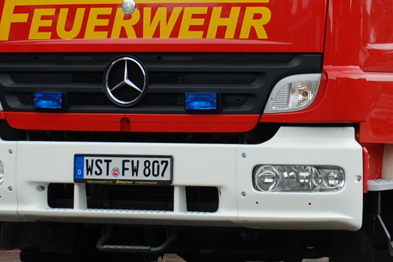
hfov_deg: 9.2
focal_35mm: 224
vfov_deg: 6.1
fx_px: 2444
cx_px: 303
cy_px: 24
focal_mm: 48
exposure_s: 1/125
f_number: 5.6
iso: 200
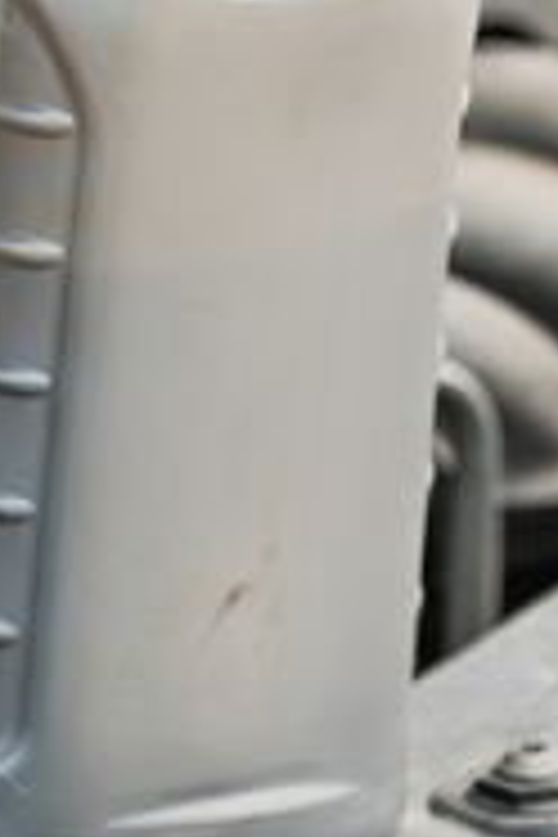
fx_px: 9416
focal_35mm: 405
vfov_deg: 5.1
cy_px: 292
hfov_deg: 3.4
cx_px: 212
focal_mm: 85
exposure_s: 1/400
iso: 100
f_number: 5
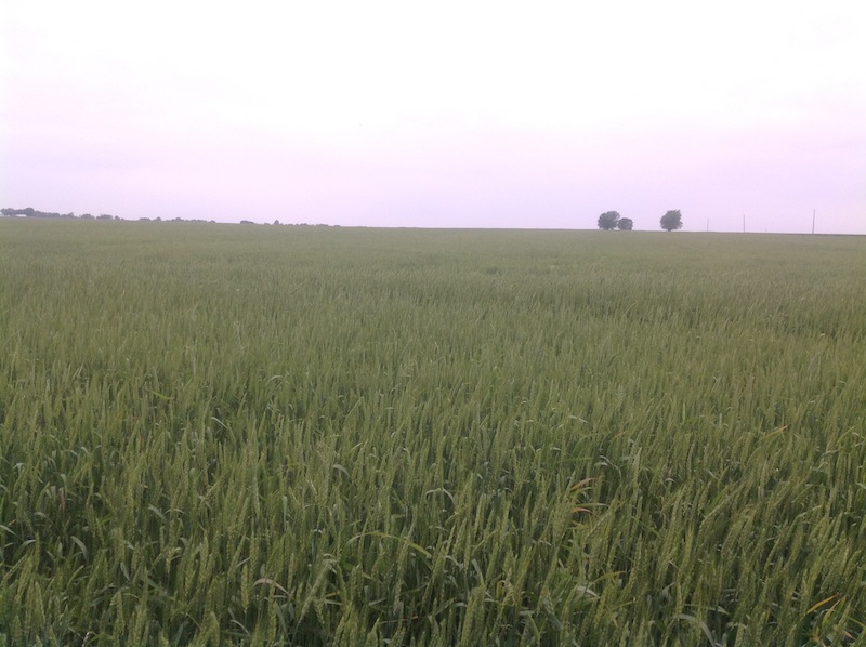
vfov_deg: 40.6
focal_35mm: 35
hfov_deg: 52.7
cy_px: 324
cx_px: 433
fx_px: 875
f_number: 2.4
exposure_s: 1/315
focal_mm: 4.28
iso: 50
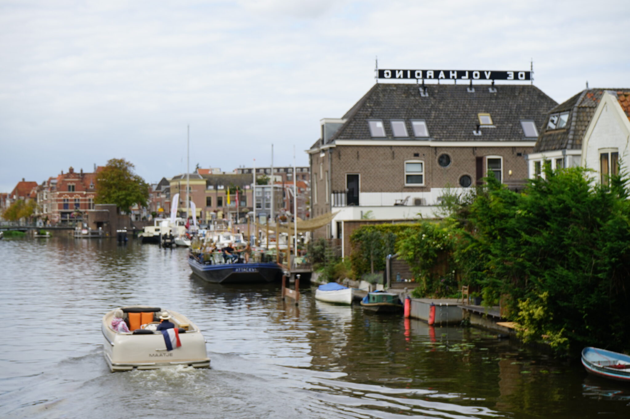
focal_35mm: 68
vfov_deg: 20.0
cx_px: 315
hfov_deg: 29.7
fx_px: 1189
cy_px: 210
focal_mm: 68
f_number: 9
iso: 100
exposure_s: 1/125
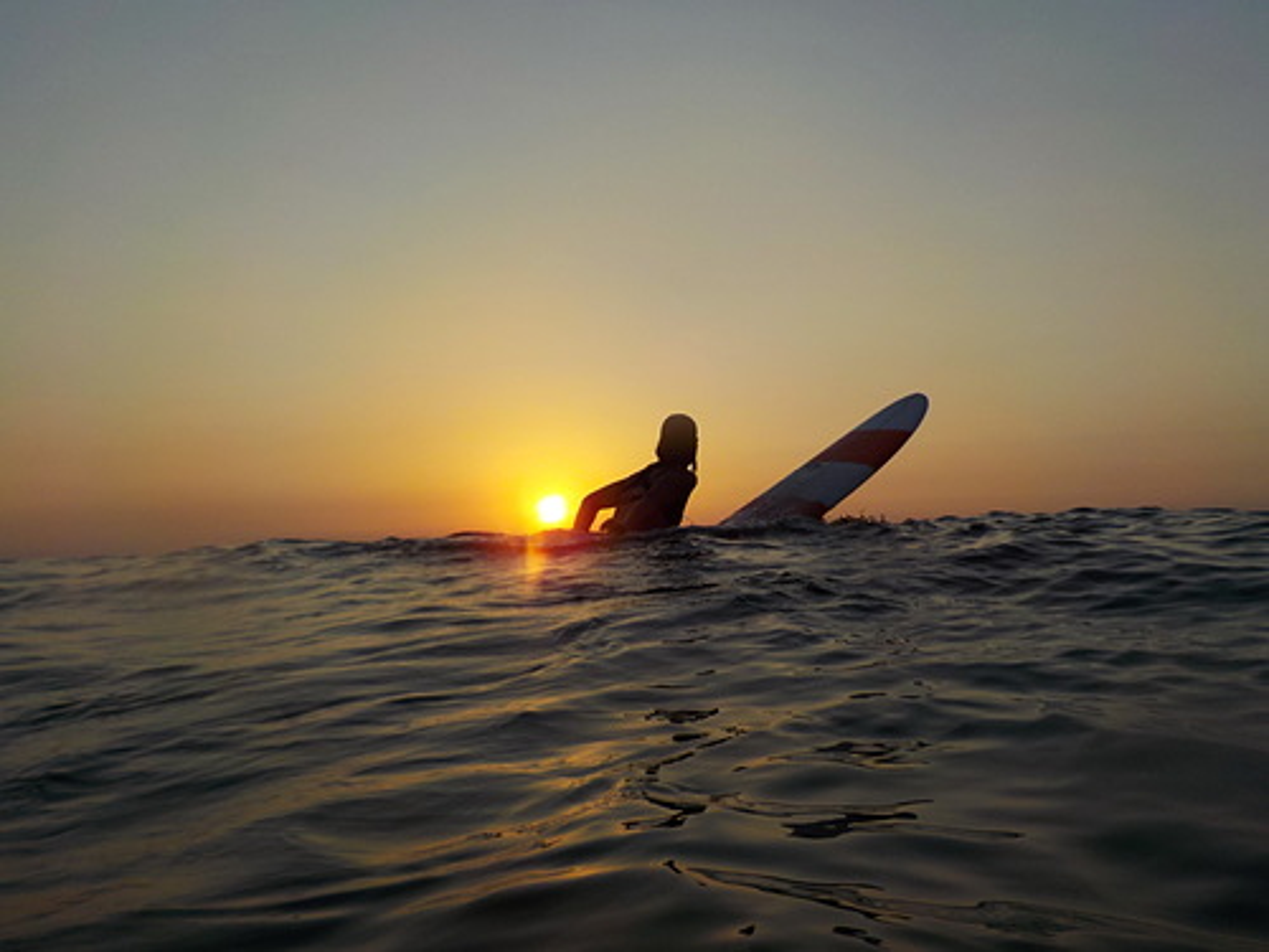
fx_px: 1100
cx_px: 634
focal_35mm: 30
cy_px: 476
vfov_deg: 46.8
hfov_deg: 60.0
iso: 125
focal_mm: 4.1
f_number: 3.3
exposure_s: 1/1000
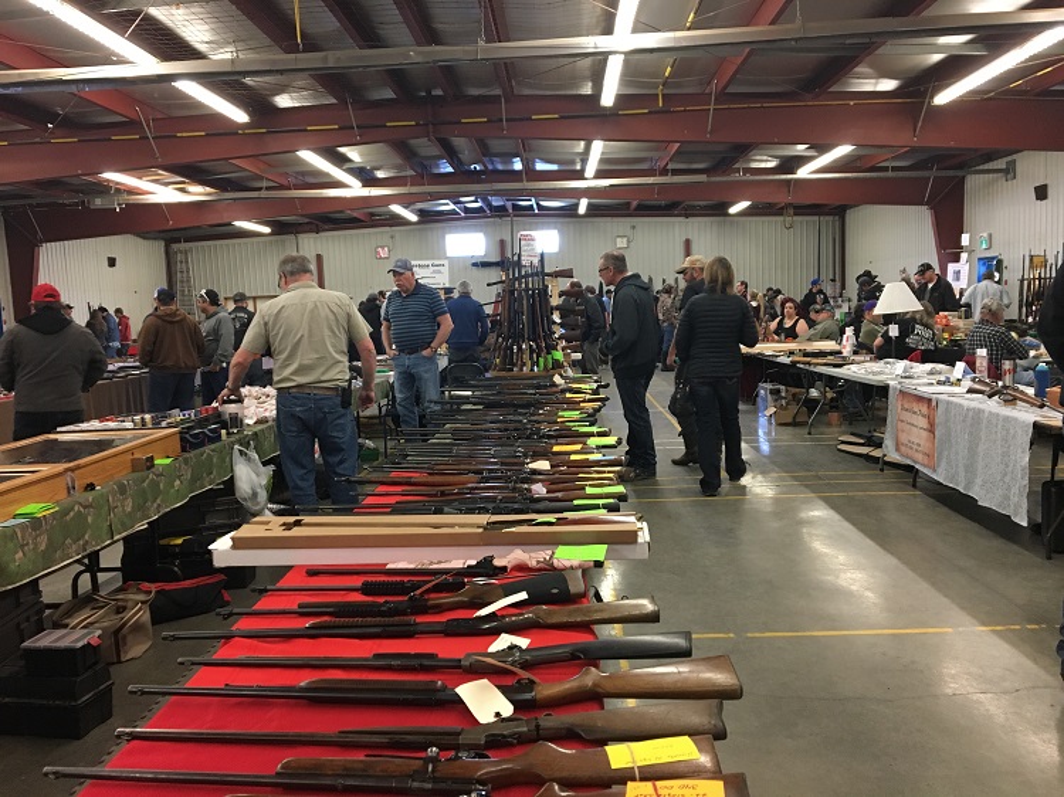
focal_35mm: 29
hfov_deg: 61.7
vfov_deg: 48.2
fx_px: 891
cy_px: 398
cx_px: 532
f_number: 2.2
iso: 125
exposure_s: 1/30
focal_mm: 4.15
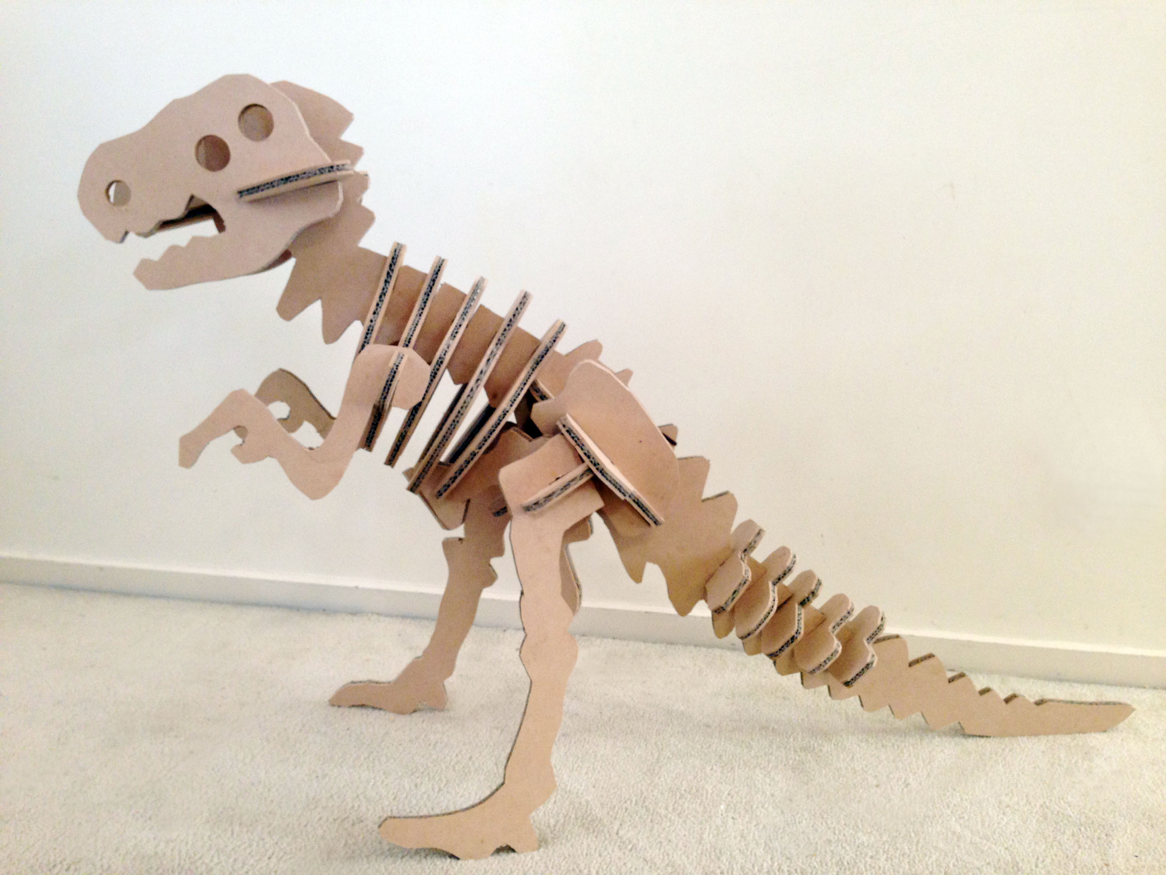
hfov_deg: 55.4
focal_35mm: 33
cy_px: 438
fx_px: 1112
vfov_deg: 42.9
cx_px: 583
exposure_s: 1/20
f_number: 2.4
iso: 125
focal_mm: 4.12
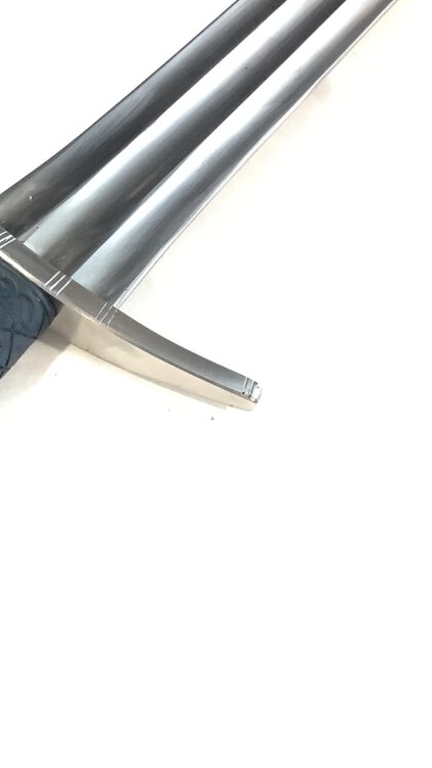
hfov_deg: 24.3
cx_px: -40
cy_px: 387
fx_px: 937
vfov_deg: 44.6
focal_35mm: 46
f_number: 2.4
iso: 320
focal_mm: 3.3
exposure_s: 1/60
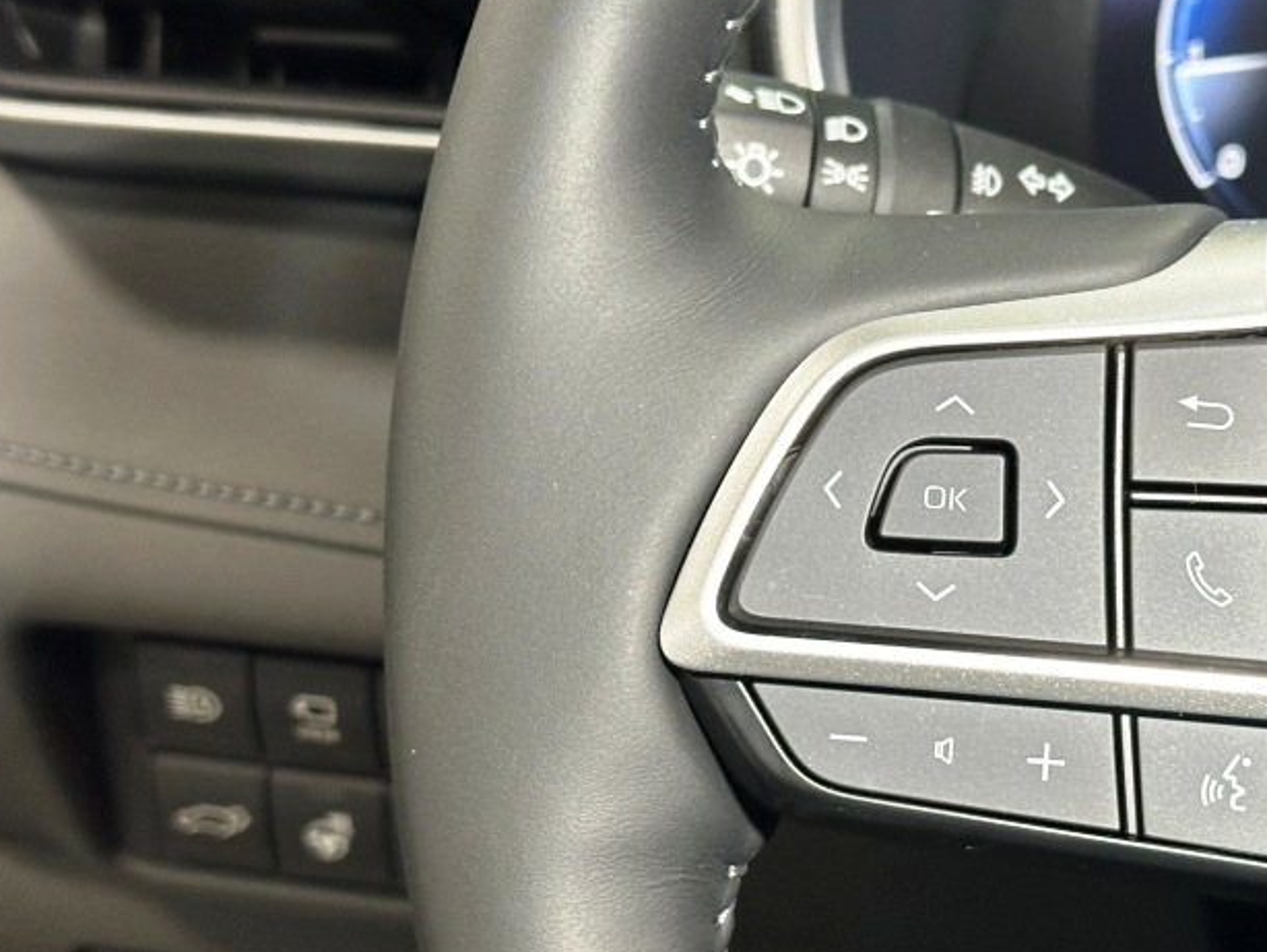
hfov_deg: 24.2
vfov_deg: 18.4
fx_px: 2929
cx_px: 927
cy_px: 502
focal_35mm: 80
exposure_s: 1/40
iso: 500
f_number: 1.78
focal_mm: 6.86
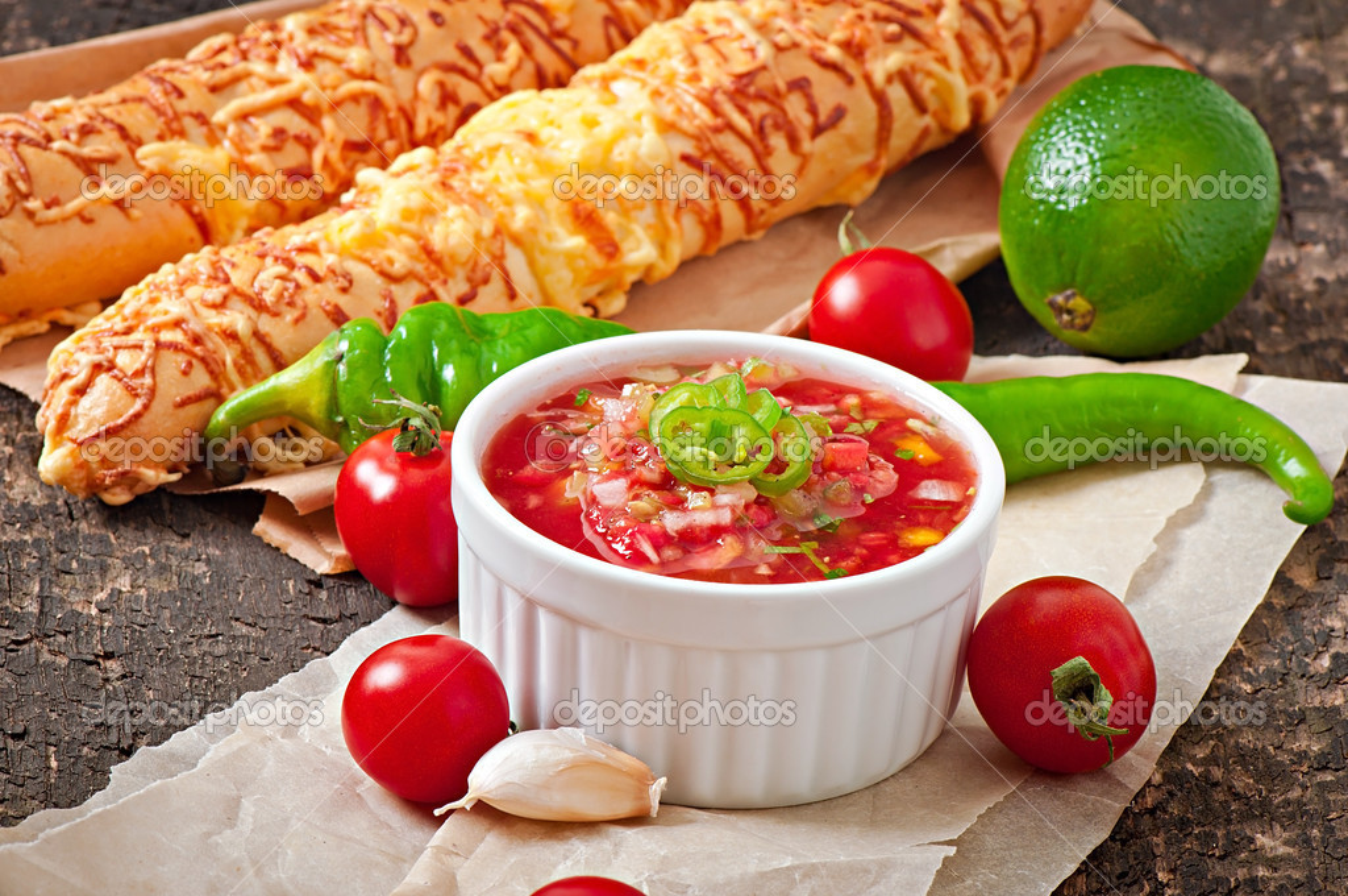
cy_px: 448
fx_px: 5890
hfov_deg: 13.1
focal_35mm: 158
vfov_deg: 8.7
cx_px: 674
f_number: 13
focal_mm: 105
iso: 100
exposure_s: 1/200
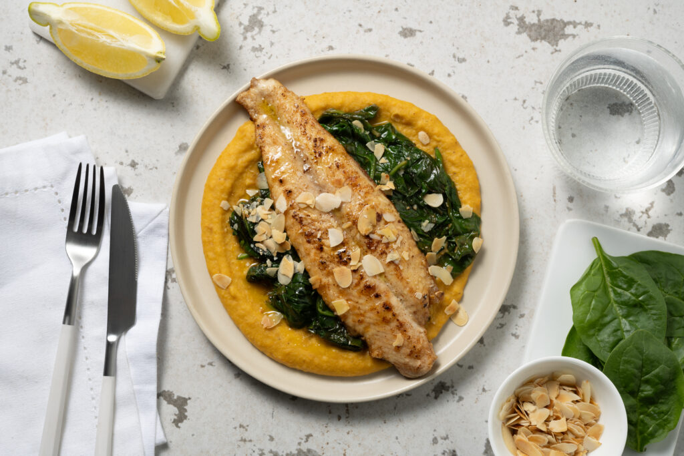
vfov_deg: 22.6
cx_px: 342
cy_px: 228
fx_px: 1140
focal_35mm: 60
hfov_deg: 33.4
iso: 100
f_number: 11
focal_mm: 60
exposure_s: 1/125
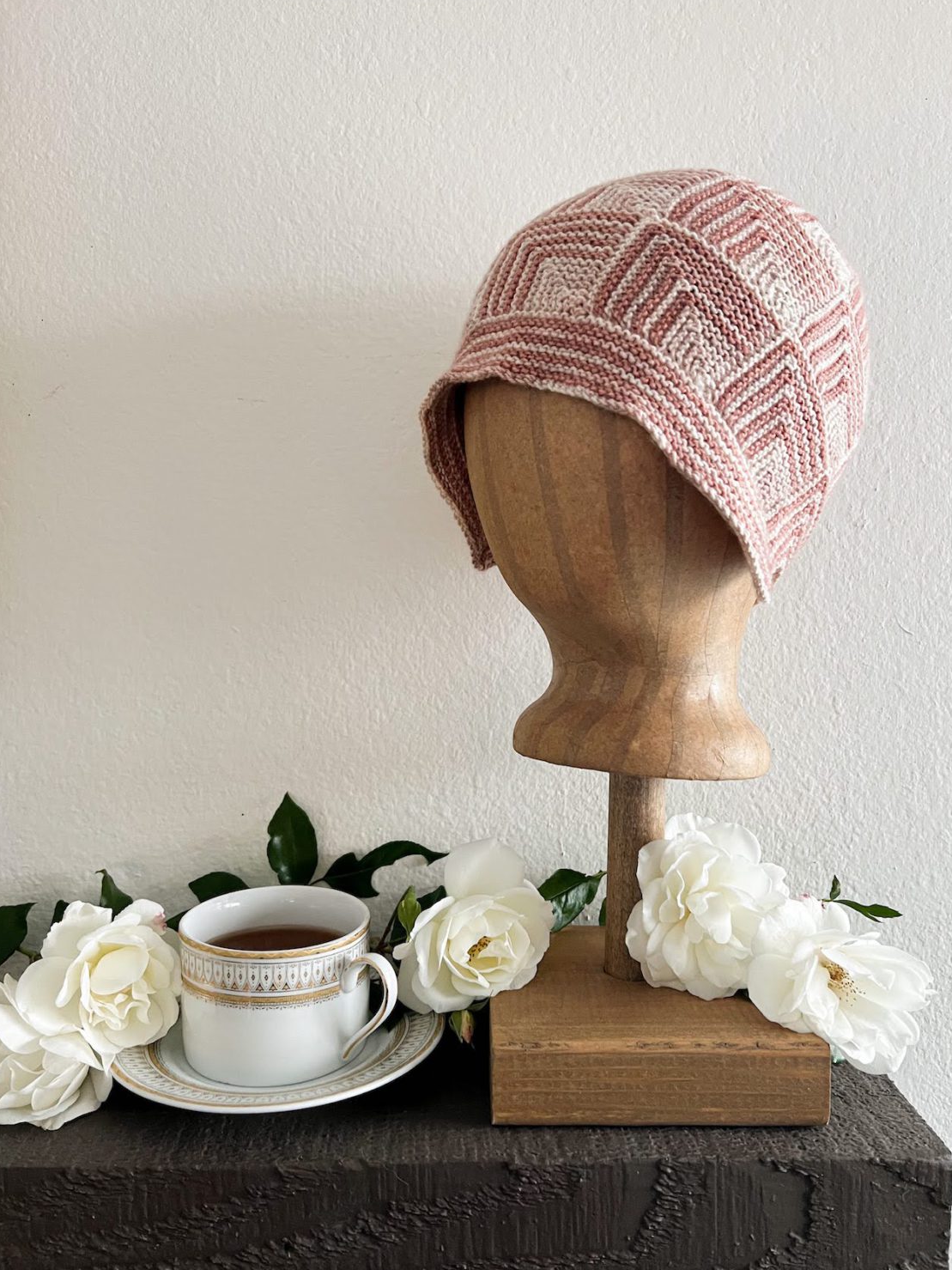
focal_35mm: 27
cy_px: 624
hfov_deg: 51.3
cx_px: 476
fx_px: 990
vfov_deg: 65.3
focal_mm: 5.7
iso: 400
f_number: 1.5
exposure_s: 1/60
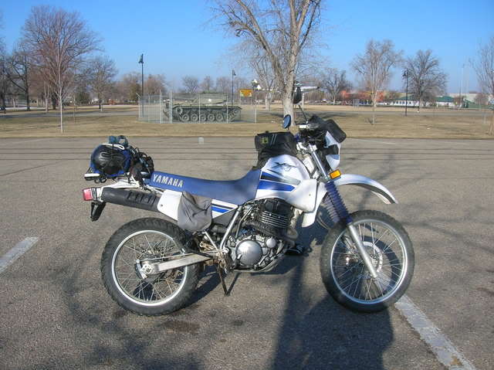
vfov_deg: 41.7
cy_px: 185
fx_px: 485
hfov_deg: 54.0
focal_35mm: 34
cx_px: 247
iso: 50
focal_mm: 5.7
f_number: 4.9
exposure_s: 1/390
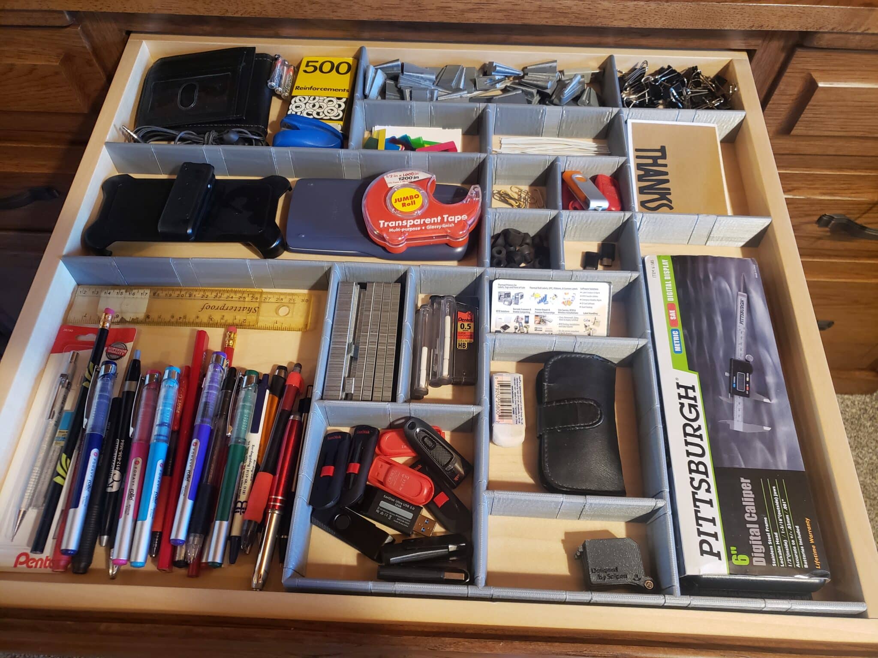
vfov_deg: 53.1
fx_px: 659
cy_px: 329
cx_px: 439
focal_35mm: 26
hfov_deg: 67.3
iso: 320
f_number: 1.5
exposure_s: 1/24
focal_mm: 4.3
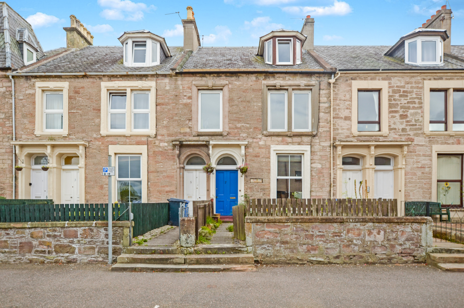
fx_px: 270
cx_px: 232
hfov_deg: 81.3
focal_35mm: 21
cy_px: 154
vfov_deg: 59.3
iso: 200
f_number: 5
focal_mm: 14
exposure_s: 1/640
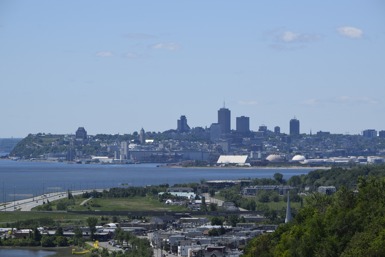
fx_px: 2246
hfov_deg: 9.8
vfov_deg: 6.5
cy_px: 128
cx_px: 192
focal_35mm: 210
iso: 200
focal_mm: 140
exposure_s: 1/1000
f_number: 8
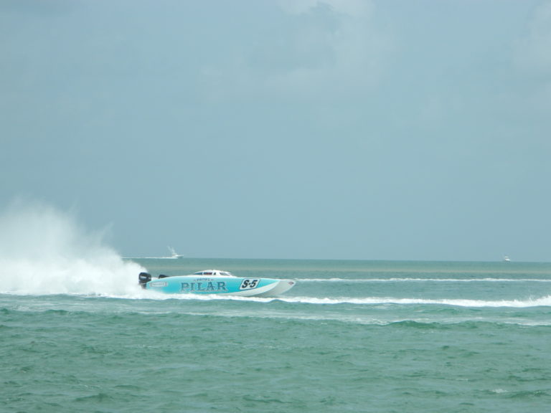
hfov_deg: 11.2
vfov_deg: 8.4
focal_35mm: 177
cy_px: 206
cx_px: 276
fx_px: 2817
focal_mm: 31.8
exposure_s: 1/640
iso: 80
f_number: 5.1
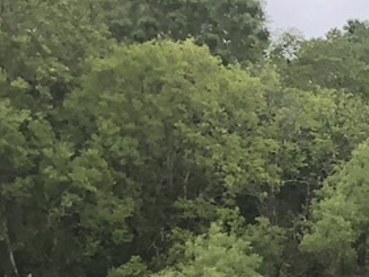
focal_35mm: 204
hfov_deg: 8.7
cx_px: 922
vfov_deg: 6.6
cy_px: 819
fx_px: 2176
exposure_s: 1/353
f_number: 1.8
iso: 20
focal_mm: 4
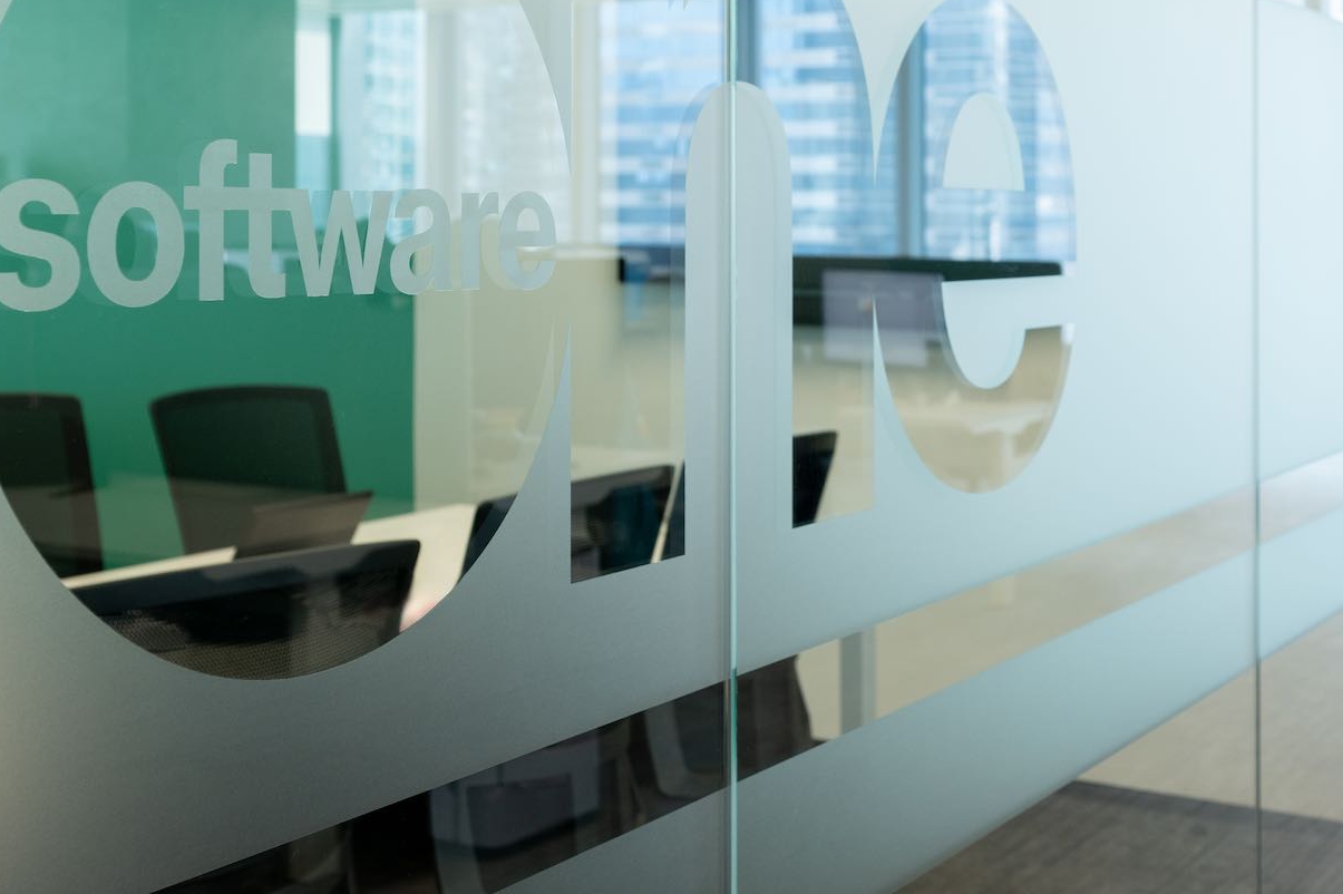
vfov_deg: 26.2
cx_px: 845
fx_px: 1901
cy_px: 254
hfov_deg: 38.6
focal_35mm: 51
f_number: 6.3
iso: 400
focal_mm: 30
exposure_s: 1/20
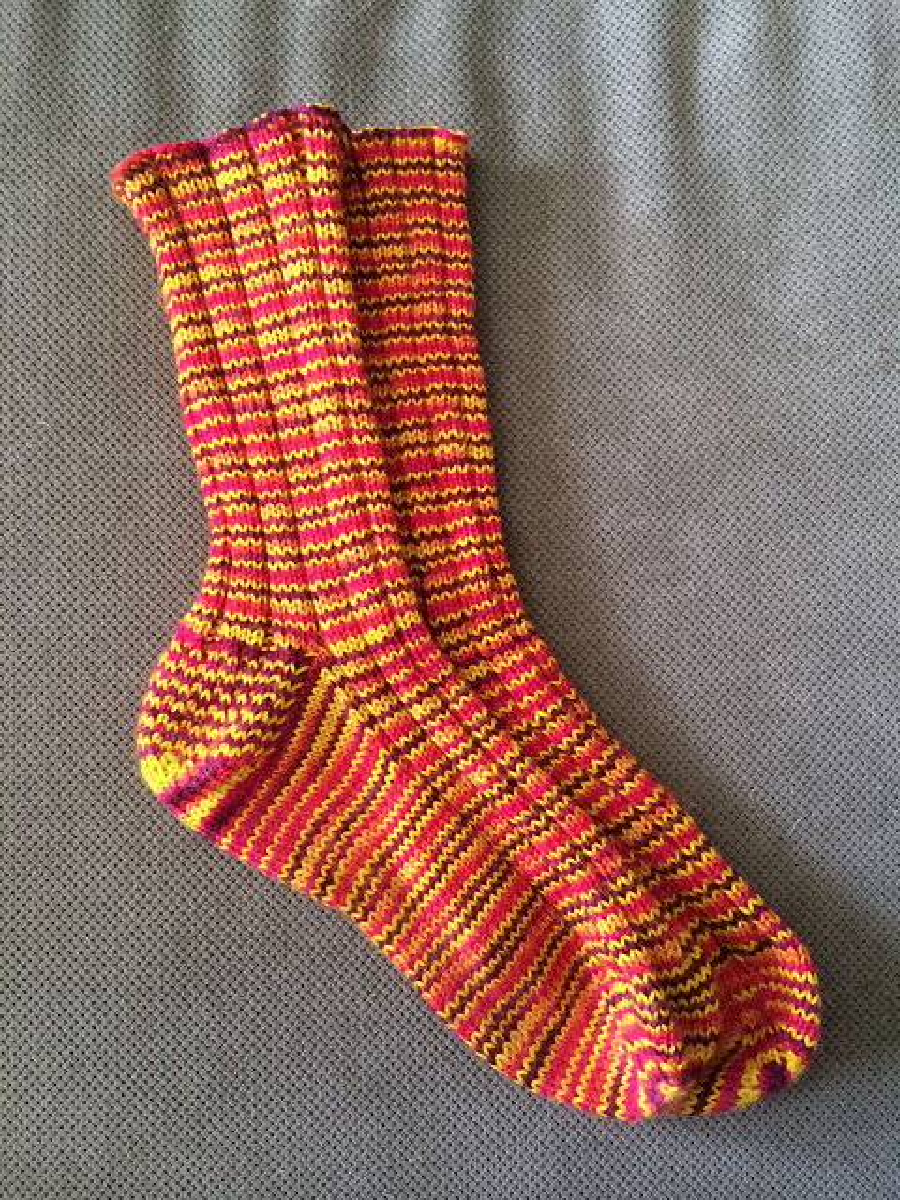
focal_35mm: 30
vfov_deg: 60.0
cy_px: 600
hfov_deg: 46.8
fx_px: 1040
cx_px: 450
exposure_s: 1/30
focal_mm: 4.12
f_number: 2.2
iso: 250
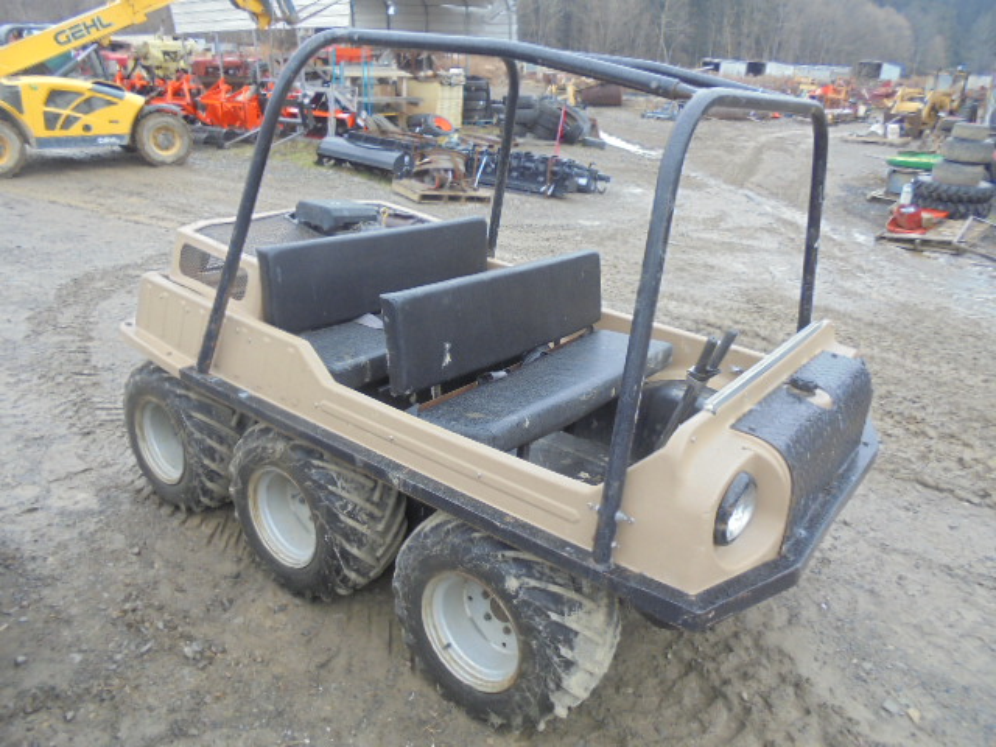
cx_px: 498
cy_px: 374
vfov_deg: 53.1
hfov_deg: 67.3
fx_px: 748
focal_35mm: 26
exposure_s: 1/60
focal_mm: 4.6
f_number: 3.5
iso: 160
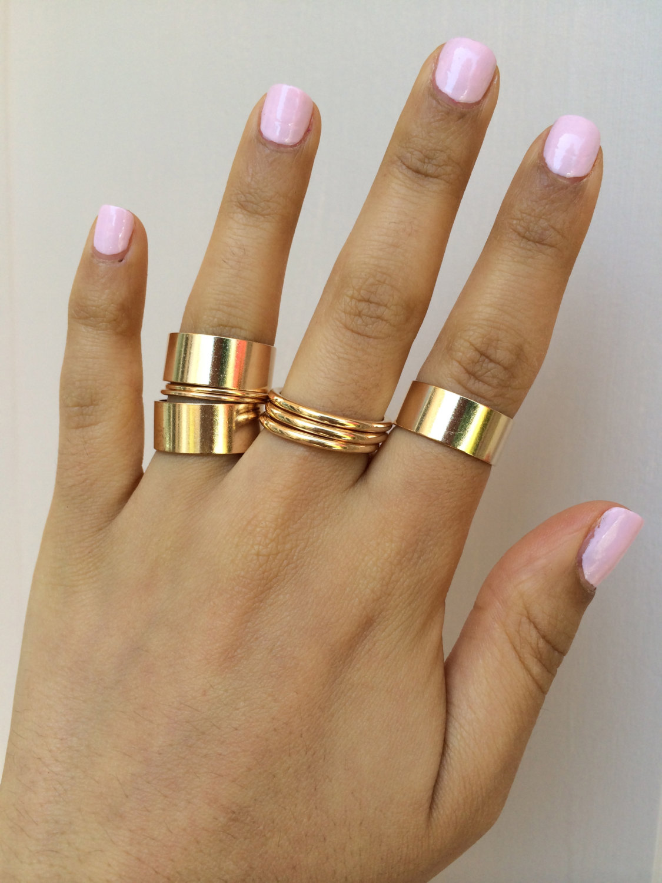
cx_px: 331
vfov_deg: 60.0
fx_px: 765
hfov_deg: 46.8
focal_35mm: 30
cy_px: 442
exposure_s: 1/297
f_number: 2.2
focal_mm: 4.12
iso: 32
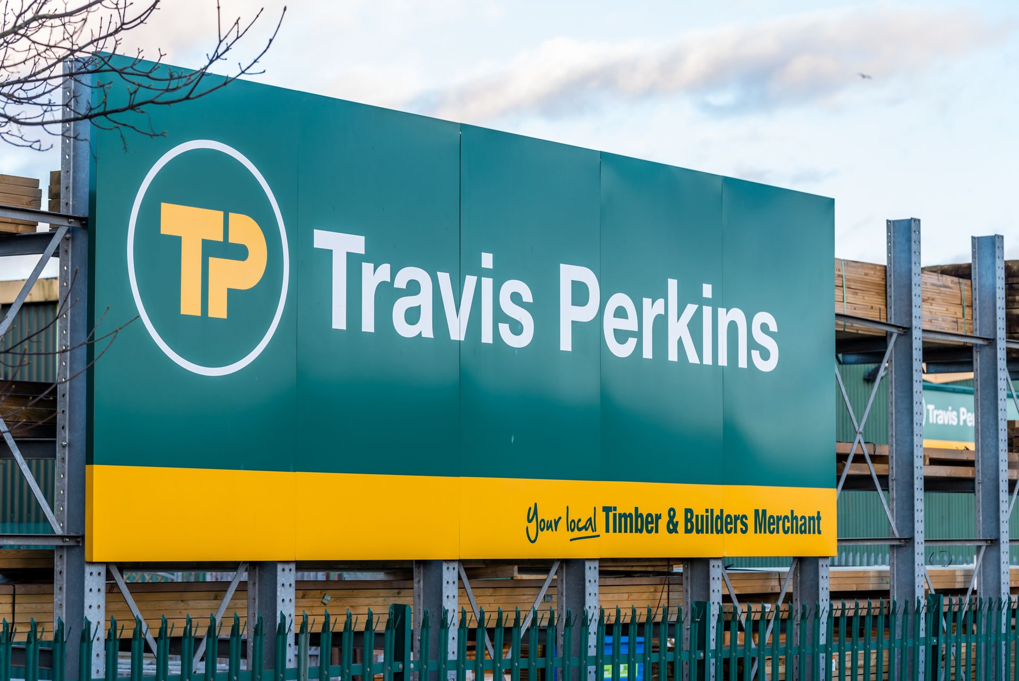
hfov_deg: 20.8
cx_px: 510
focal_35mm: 98
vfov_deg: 14.0
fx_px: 2775
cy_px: 340
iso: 200
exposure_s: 1/80
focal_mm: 98
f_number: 5.6
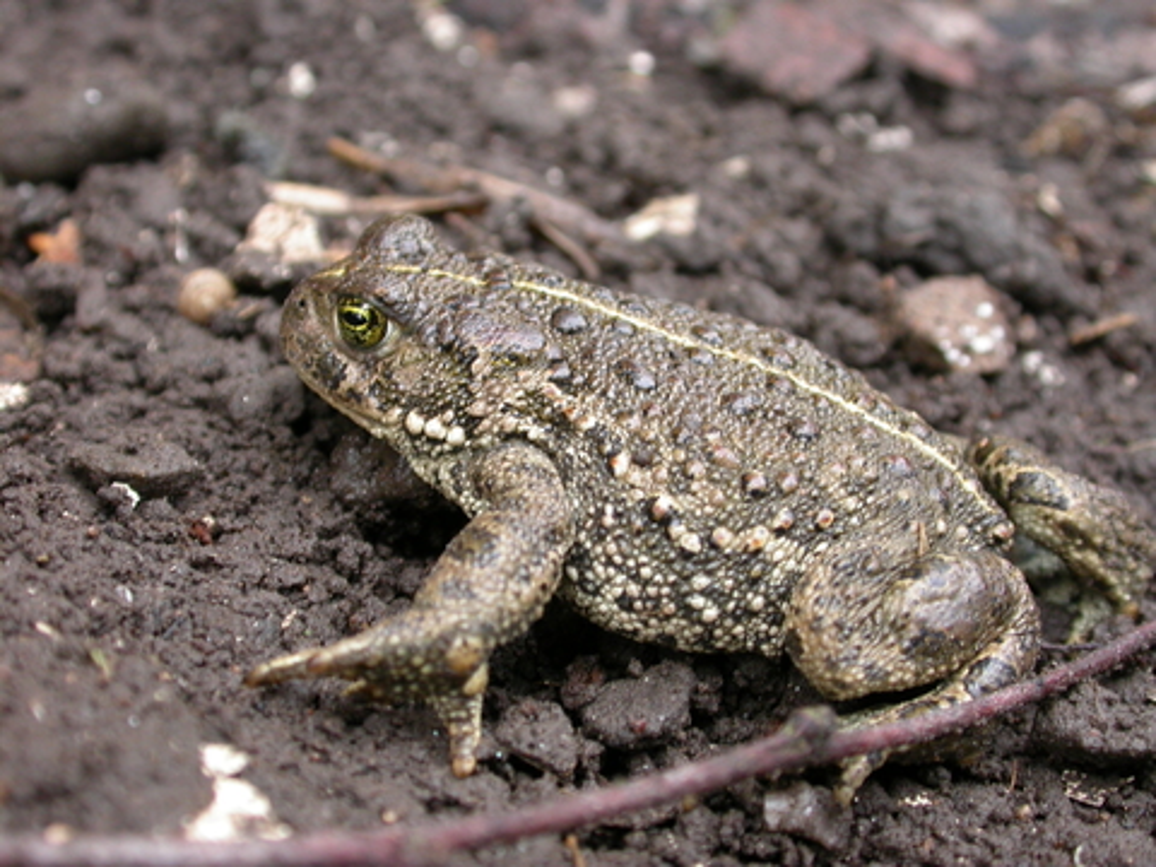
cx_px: 578
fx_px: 1904
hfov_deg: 33.8
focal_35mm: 57
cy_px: 434
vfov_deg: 25.7
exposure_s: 1/114
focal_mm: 11.8
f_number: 3.4
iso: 100
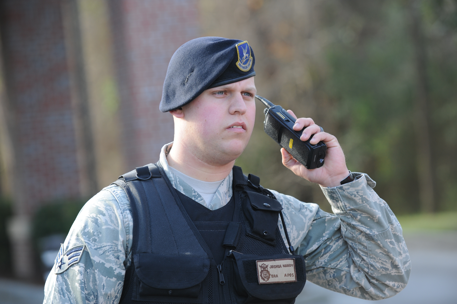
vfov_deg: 8.8
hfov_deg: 13.3
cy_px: 152
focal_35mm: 155
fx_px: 1966
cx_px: 228
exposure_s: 1/250
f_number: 4.5
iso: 400
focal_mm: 155
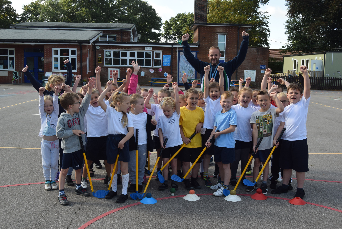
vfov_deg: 34.3
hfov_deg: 49.5
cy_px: 114
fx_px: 371
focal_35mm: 39
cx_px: 171
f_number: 8
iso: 360
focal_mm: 26
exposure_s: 1/250
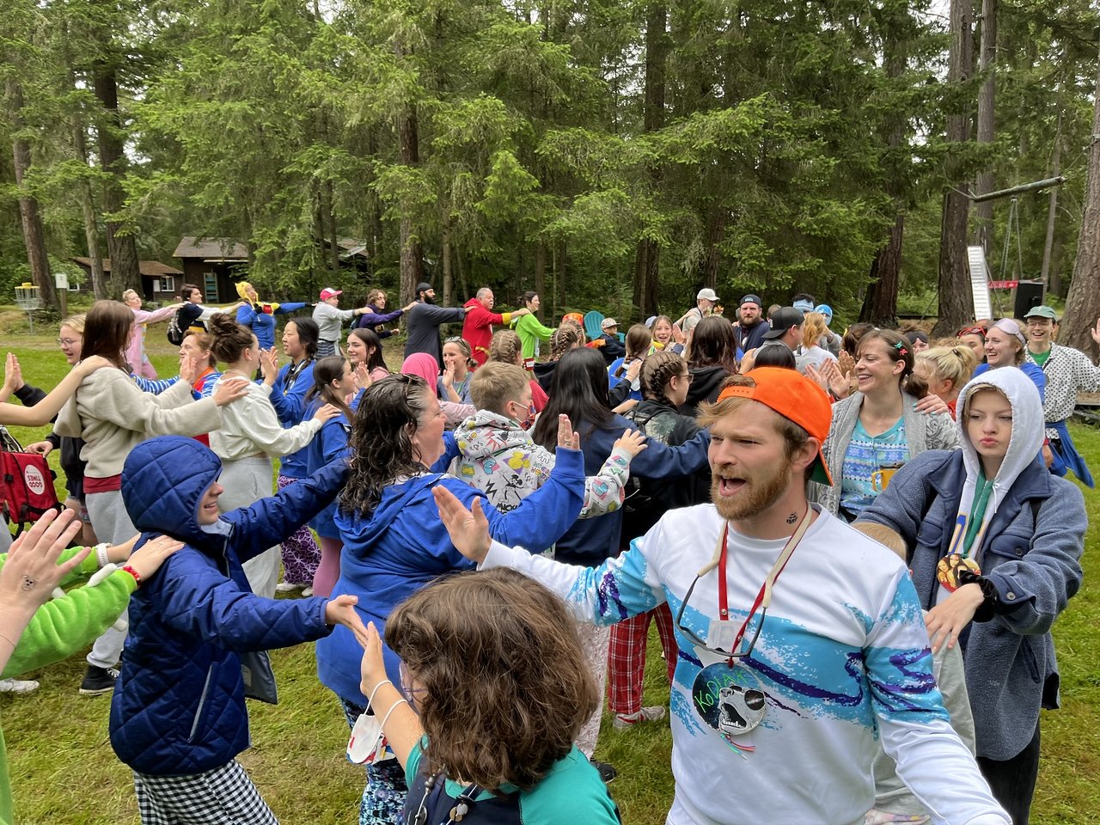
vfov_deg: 53.1
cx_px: 550
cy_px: 412
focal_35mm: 26
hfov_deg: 67.3
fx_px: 826
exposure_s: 1/153
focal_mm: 5.1
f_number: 1.6
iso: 40
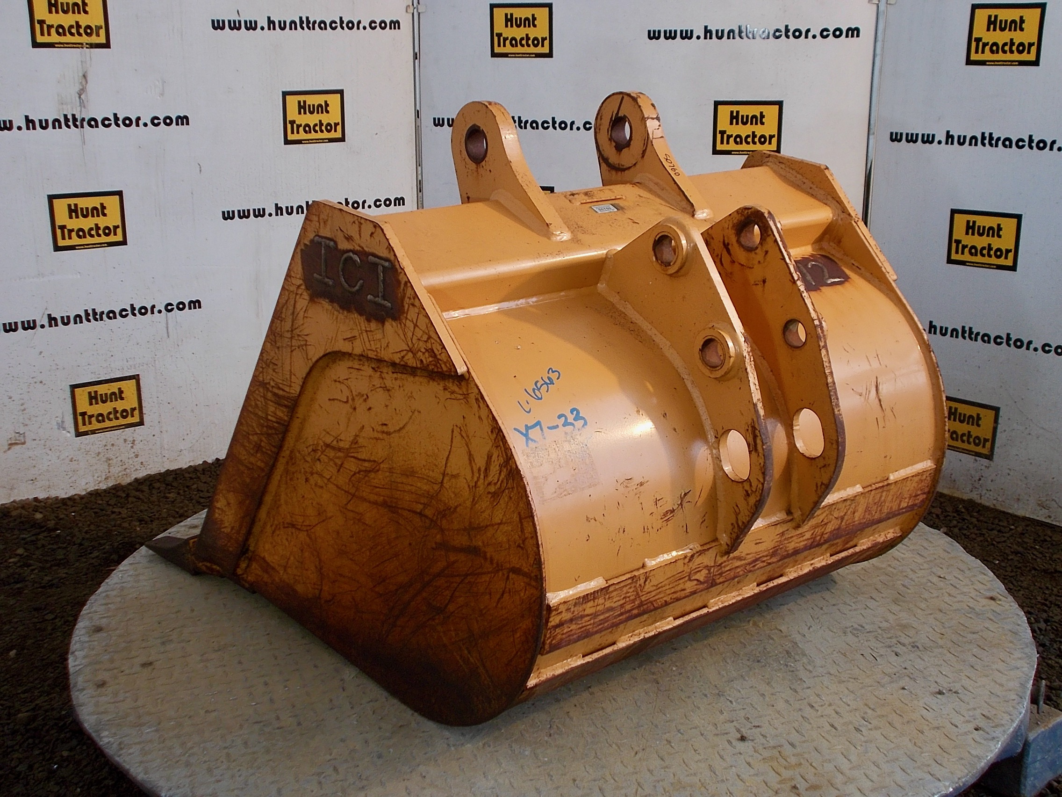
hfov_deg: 42.9
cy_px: 398
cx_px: 531
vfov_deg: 32.9
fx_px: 1350
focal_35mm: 44
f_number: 4.2
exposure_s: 1/30
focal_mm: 7.9
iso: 80
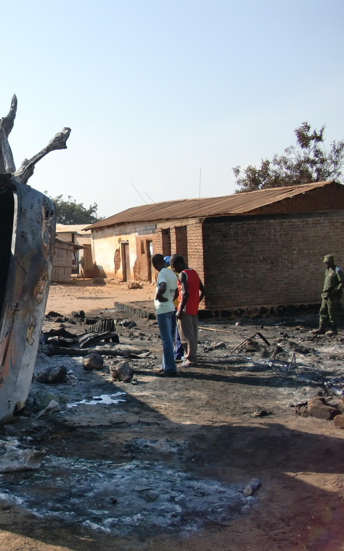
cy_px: 283
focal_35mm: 53
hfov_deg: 23.1
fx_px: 795
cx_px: -24
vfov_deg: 38.2
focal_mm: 6.3
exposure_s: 1/1000
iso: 64
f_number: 2.8
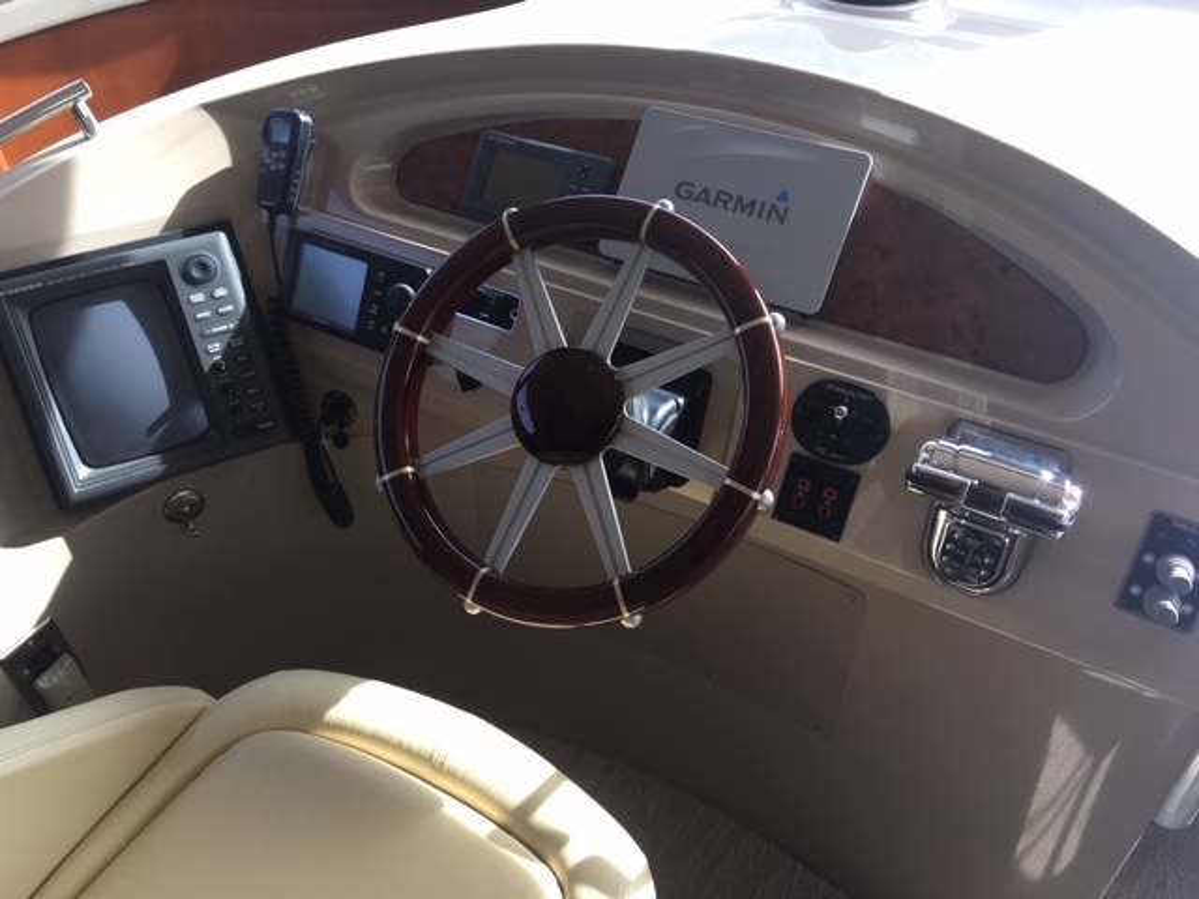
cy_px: 450
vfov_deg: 48.2
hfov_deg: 61.7
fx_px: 1004
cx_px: 600
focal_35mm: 29
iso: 25
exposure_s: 1/120
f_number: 2.2
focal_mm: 4.15
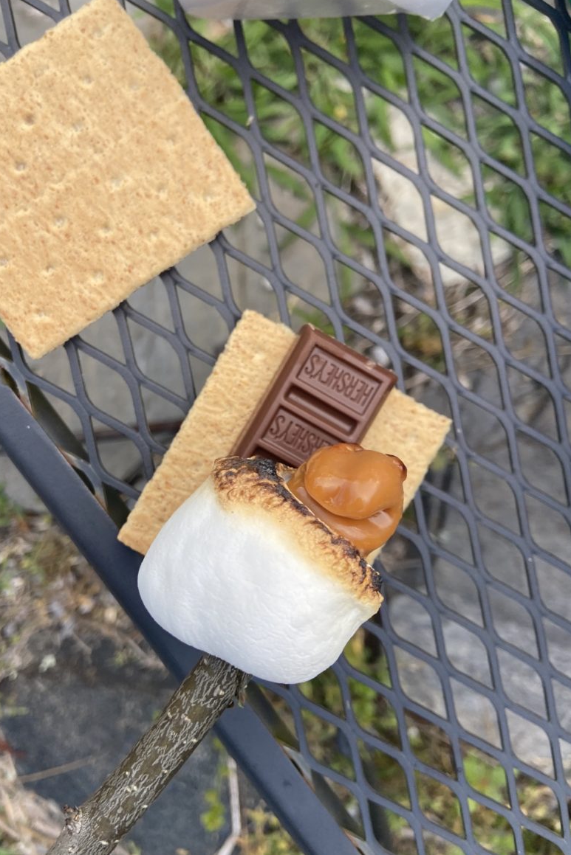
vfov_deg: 65.5
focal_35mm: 28
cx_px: 246
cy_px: 434
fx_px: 666
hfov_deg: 46.3
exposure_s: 1/122
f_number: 1.8
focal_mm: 4.25
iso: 64
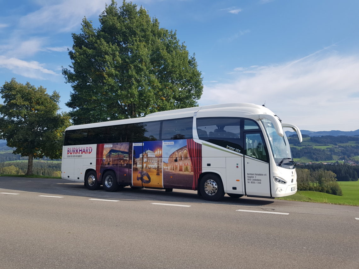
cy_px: 134
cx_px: 180
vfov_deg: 53.1
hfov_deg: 67.3
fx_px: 270
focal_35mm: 26
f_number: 1.7
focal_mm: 4.2
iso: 40
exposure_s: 1/1640
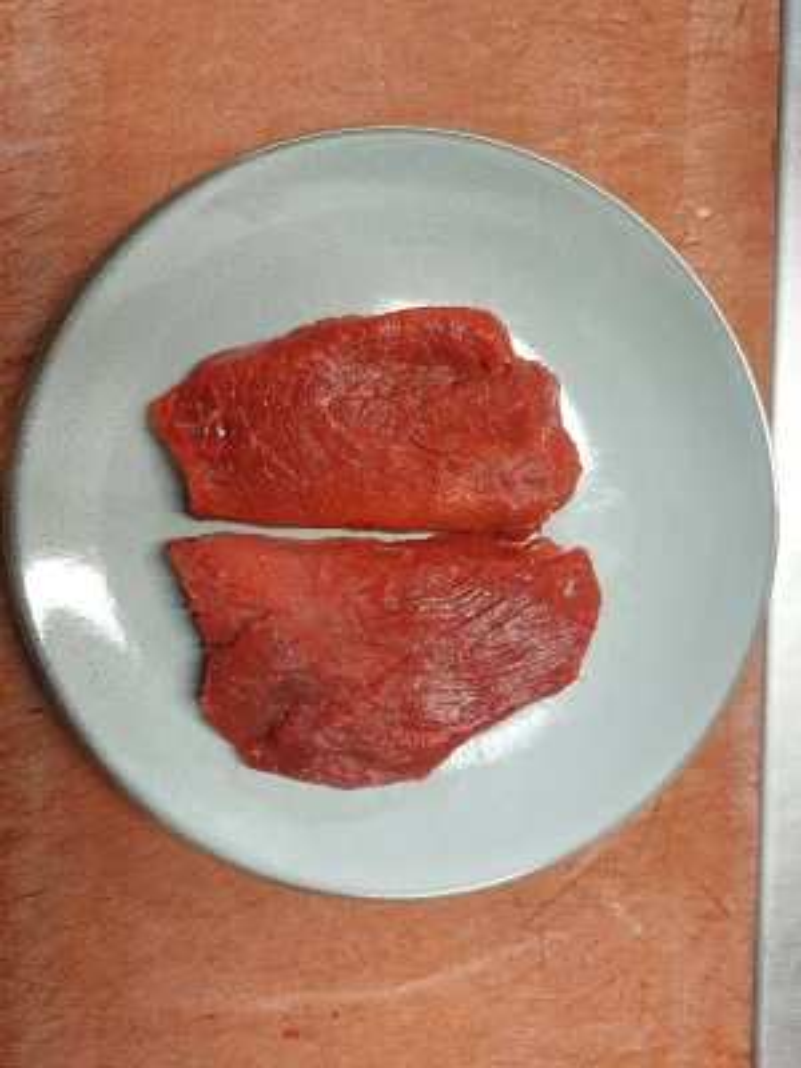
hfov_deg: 54.9
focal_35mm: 25
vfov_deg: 69.4
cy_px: 534
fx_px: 771
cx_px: 400
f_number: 1.8
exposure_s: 1/50
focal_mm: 5.23
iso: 200
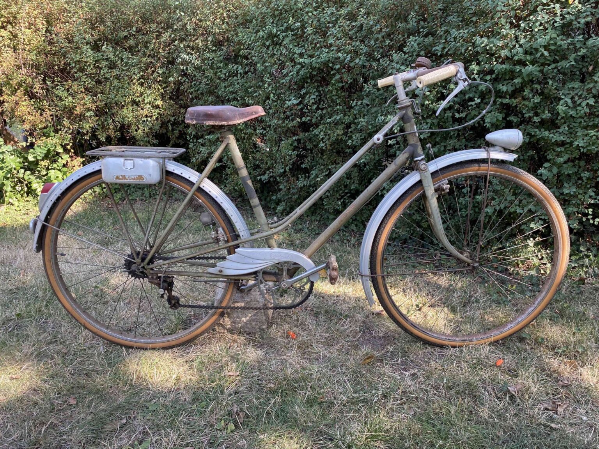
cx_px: 300
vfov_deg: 53.1
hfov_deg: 67.3
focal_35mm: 26
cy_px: 224
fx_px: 450
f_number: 1.8
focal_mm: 4.25
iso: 32
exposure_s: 1/130
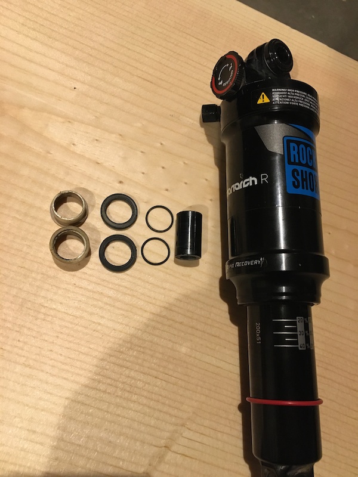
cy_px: 238
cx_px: 179
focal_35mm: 29
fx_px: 400
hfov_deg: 48.2
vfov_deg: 61.7
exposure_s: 1/20
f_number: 2.2
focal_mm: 4.15
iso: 200
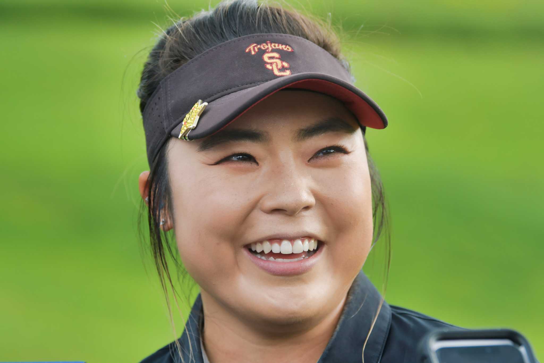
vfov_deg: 7.0
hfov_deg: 10.5
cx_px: 272
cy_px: 182
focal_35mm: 195
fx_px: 2946
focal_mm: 130
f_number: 4.5
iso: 400
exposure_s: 1/640
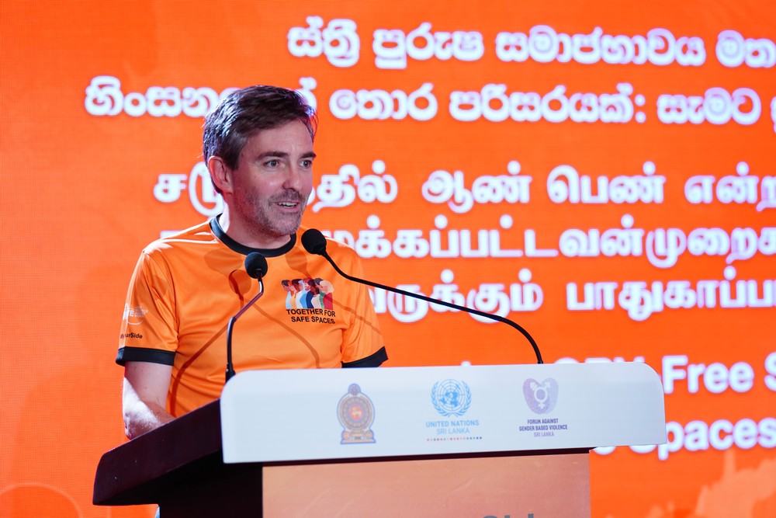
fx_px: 2652
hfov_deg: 16.7
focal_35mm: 123
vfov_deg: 11.1
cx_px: 388
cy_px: 259
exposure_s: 1/50
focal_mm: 82
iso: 200
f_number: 2.8
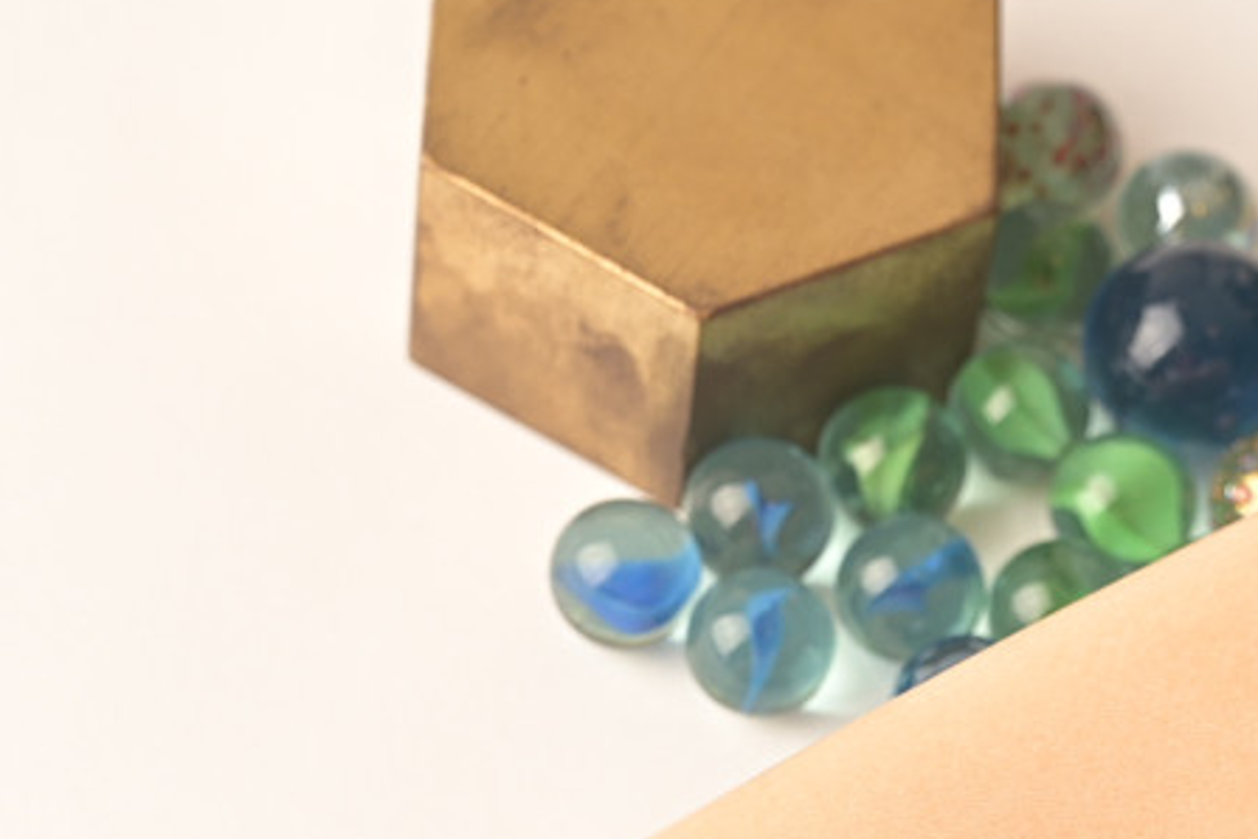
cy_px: 926
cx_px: 1089
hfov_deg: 12.1
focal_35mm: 169
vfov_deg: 8.1
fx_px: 5905
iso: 100
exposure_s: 1/160
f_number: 5.6
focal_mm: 70
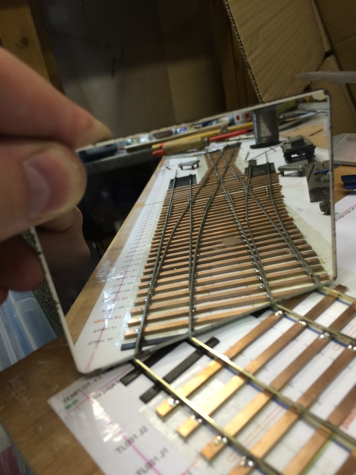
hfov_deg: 48.2
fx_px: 398
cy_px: 238
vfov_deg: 61.7
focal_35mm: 29
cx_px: 178
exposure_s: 1/33
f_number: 2.2
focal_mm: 4.15
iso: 40
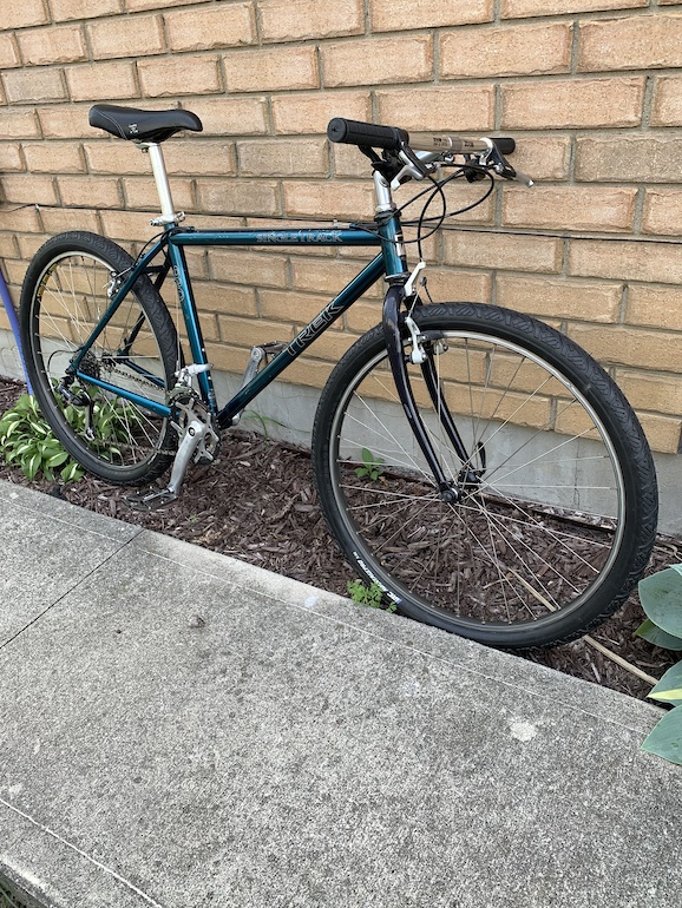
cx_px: 346
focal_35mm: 27
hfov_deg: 51.4
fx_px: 709
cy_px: 468
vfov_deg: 65.3
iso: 25
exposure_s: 1/122
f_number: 1.8
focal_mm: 4.25
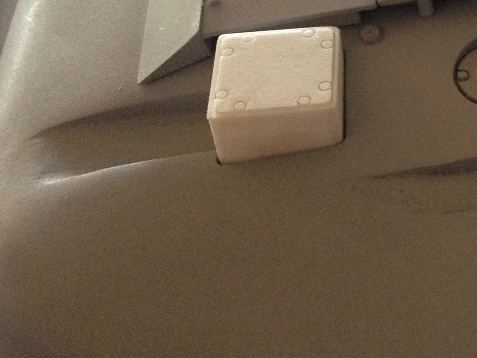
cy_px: -23
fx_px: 1419
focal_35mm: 103
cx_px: 630
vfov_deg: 14.1
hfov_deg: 17.8
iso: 200
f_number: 2.4
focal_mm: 4.28
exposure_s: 1/20
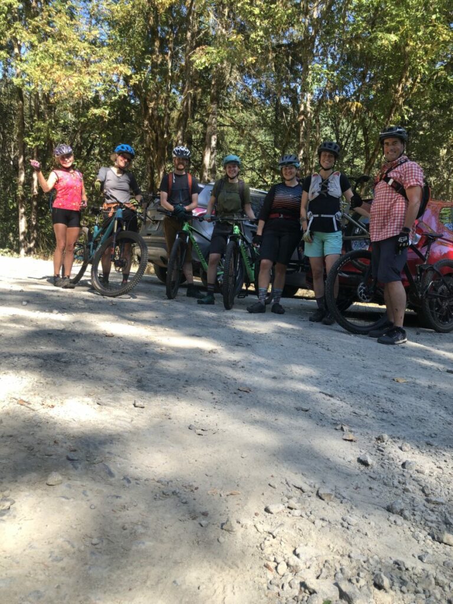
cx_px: 226
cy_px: 302
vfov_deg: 63.4
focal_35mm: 28
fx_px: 489
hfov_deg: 49.7
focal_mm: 3.99
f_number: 1.8
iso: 20
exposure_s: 1/322
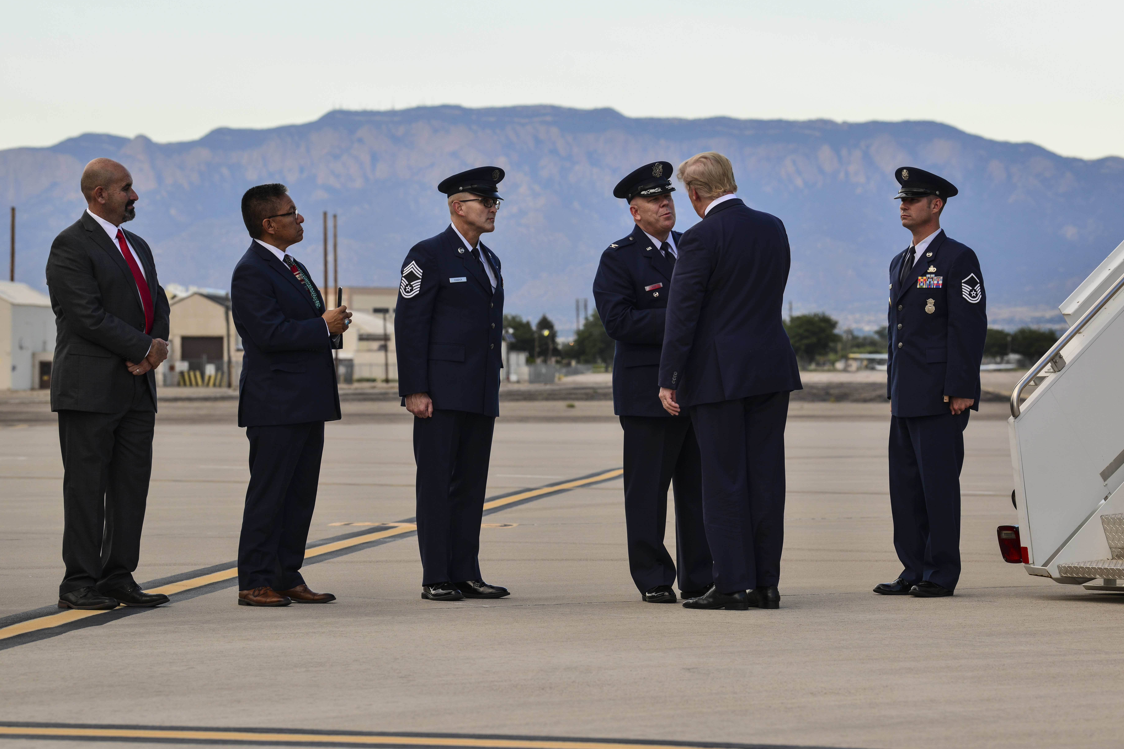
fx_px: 3840
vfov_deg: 11.1
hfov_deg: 16.7
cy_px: 376
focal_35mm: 123
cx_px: 565
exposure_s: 1/160
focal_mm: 122
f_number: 6.3
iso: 320
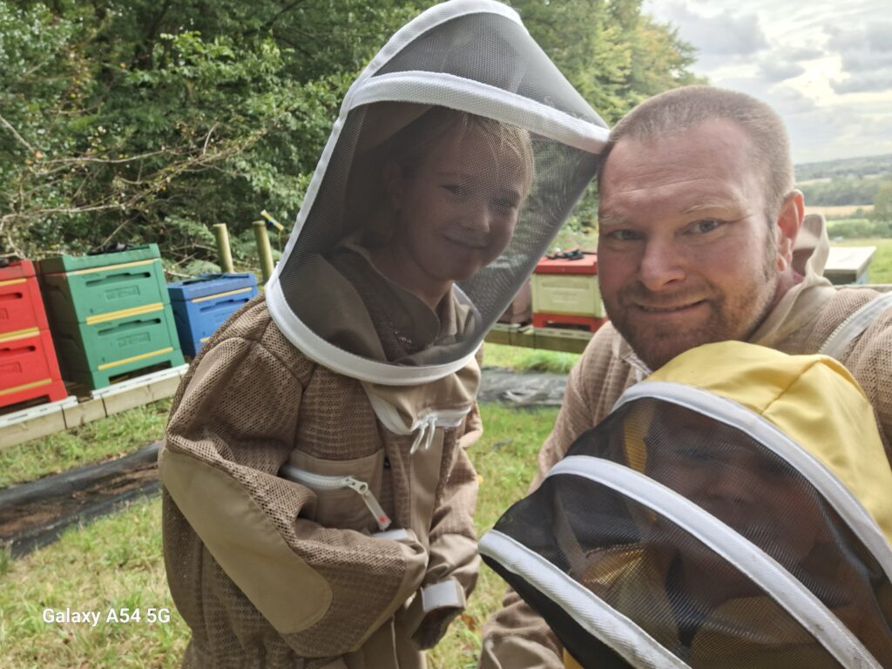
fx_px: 644
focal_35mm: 25
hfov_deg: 69.4
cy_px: 334
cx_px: 446
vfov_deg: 54.9
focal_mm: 3.72
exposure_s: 1/100
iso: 50
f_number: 2.2
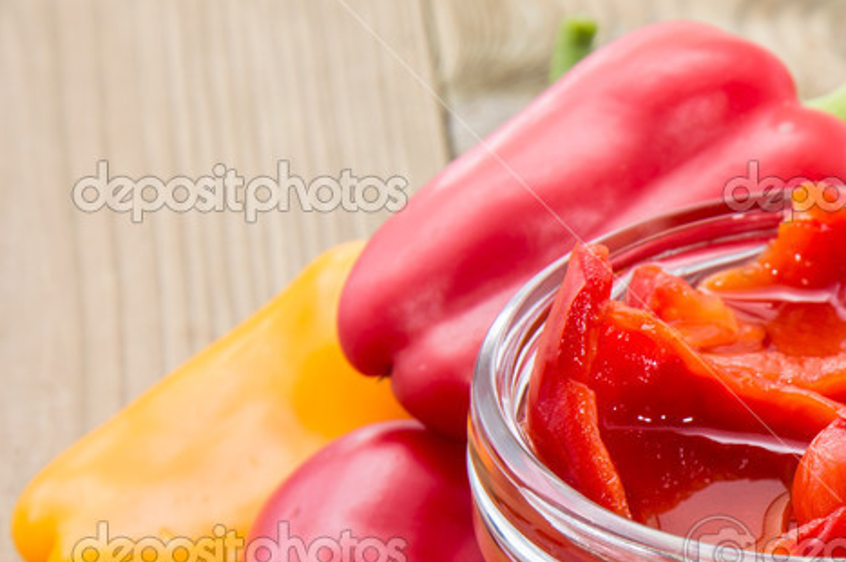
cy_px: 553
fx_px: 5397
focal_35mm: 230
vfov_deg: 5.9
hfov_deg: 8.9
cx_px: 890
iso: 100
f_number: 11
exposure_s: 1/200
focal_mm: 70
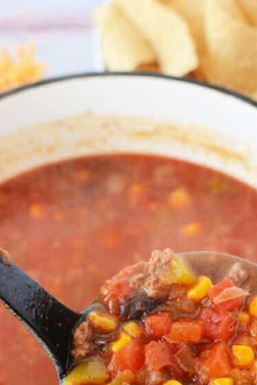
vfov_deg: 19.8
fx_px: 1091
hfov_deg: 13.4
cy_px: 316
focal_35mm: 102
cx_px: 187
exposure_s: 1/80
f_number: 4.5
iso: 400
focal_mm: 35
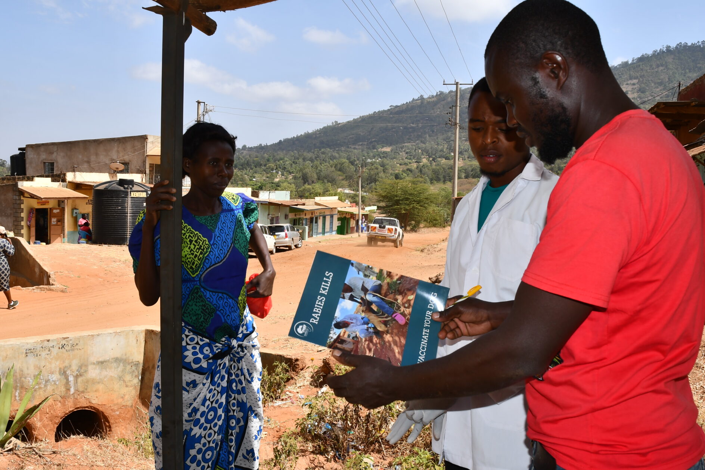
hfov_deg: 58.7
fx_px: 627
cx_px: 352
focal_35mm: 32
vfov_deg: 41.1
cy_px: 235
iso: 100
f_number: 10
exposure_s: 1/250
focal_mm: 16
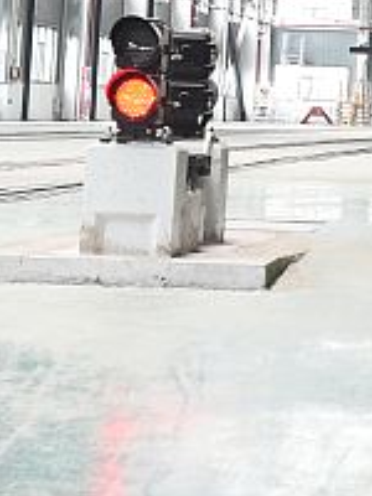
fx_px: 2894
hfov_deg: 7.1
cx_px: 692
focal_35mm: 202
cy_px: -252
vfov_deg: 9.5
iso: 800
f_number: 5
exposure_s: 1/100
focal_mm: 35
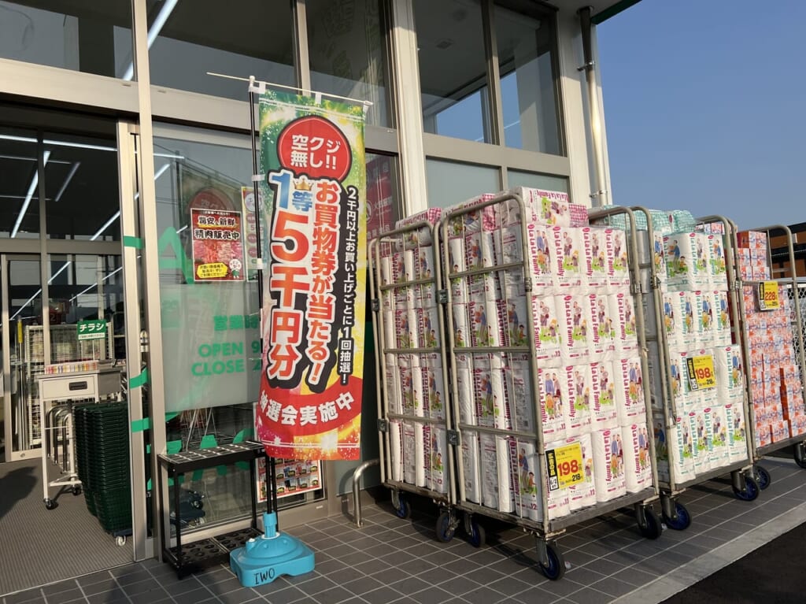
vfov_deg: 53.0
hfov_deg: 67.3
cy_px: 302
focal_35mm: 26
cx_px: 403
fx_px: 605
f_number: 1.5
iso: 50
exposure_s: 1/4630
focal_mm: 5.7
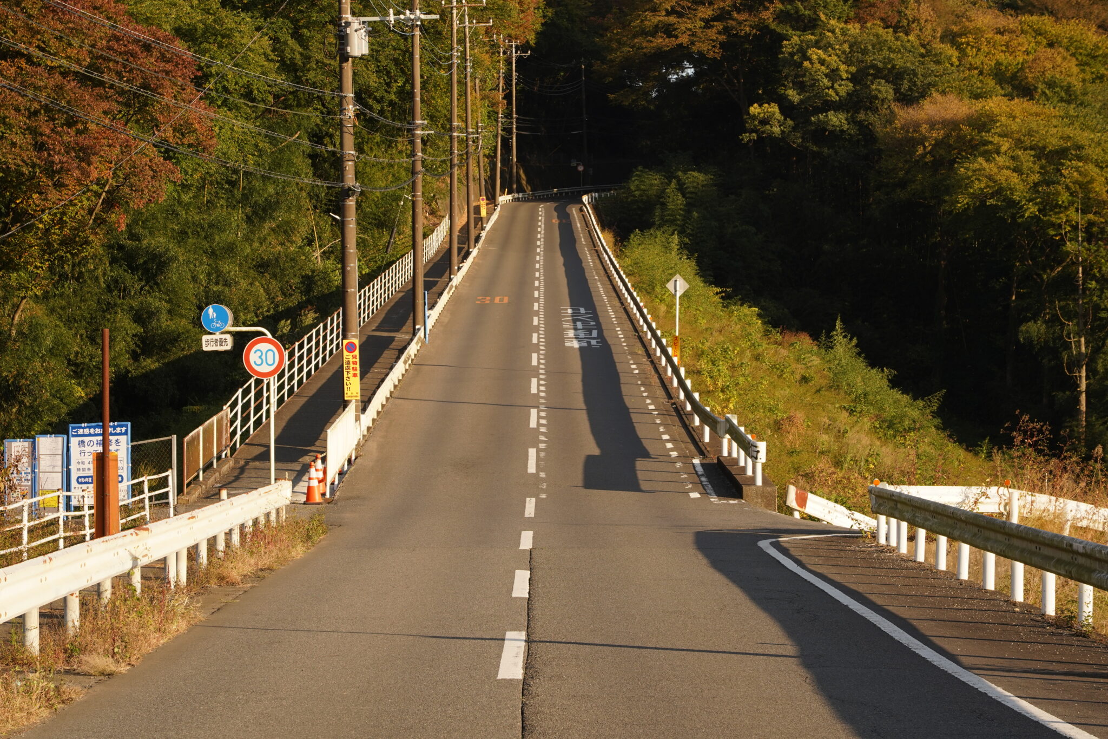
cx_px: 554
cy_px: 370
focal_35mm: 105
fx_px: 3231
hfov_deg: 19.5
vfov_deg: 13.0
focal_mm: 105
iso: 250
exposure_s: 1/125
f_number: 13
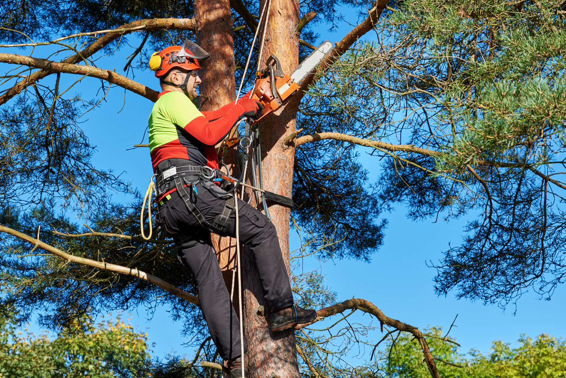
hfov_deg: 22.1
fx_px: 1447
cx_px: 283
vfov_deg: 14.9
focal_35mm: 92
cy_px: 189
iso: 100
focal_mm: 92
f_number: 8
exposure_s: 1/250
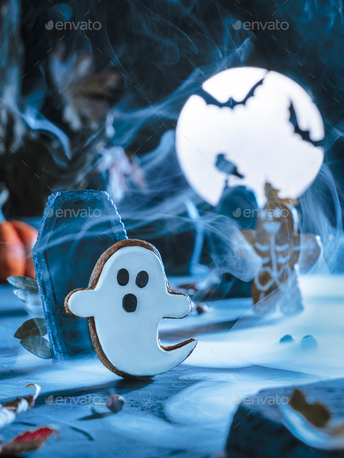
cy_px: 208
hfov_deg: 20.2
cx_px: 165
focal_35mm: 73
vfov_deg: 26.6
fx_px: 968
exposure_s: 1/80
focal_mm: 62.9
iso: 125
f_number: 11
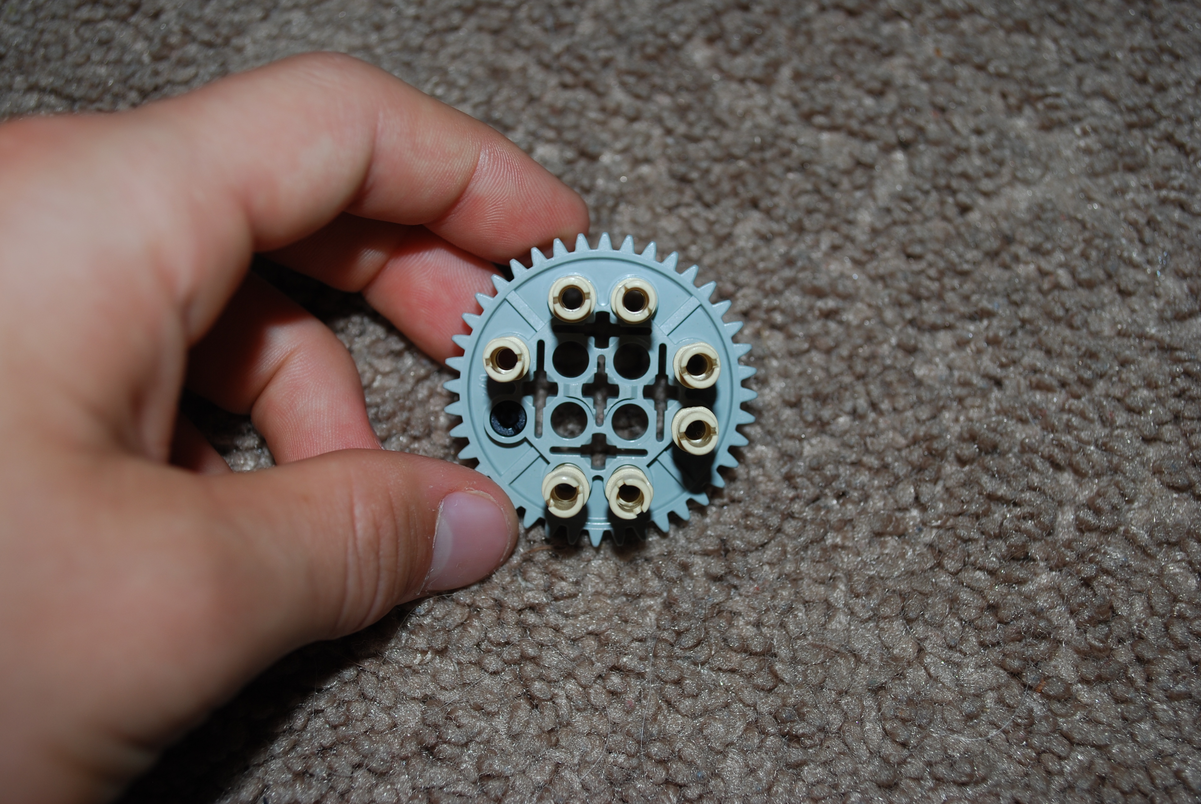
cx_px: 600
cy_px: 402
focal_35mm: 48
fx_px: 1603
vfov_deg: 28.2
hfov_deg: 41.1
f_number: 4.8
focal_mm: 32
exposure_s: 1/125
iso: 100
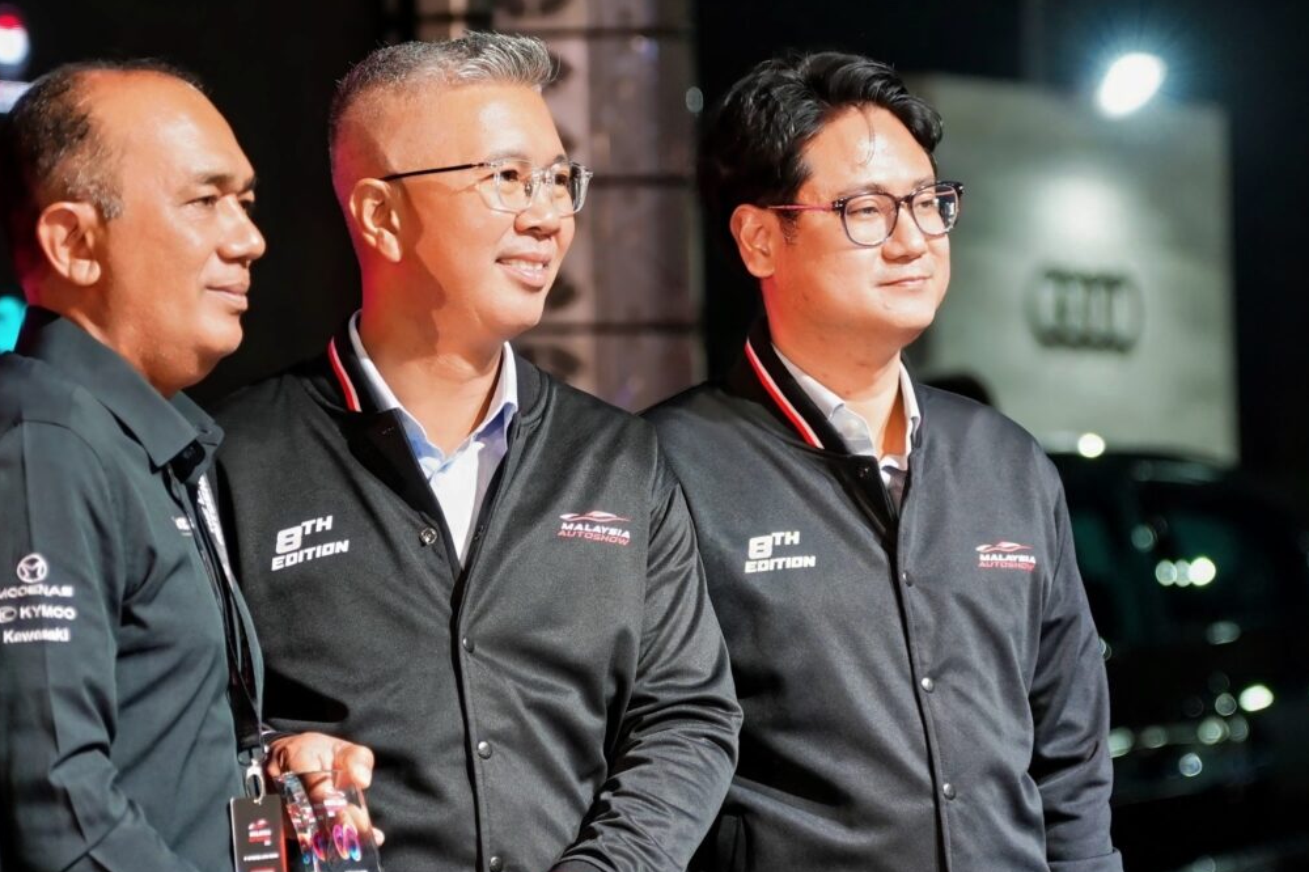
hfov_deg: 9.8
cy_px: 503
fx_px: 7597
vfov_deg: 6.6
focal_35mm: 209
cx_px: 448
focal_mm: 68
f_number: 2
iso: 320
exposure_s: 1/60
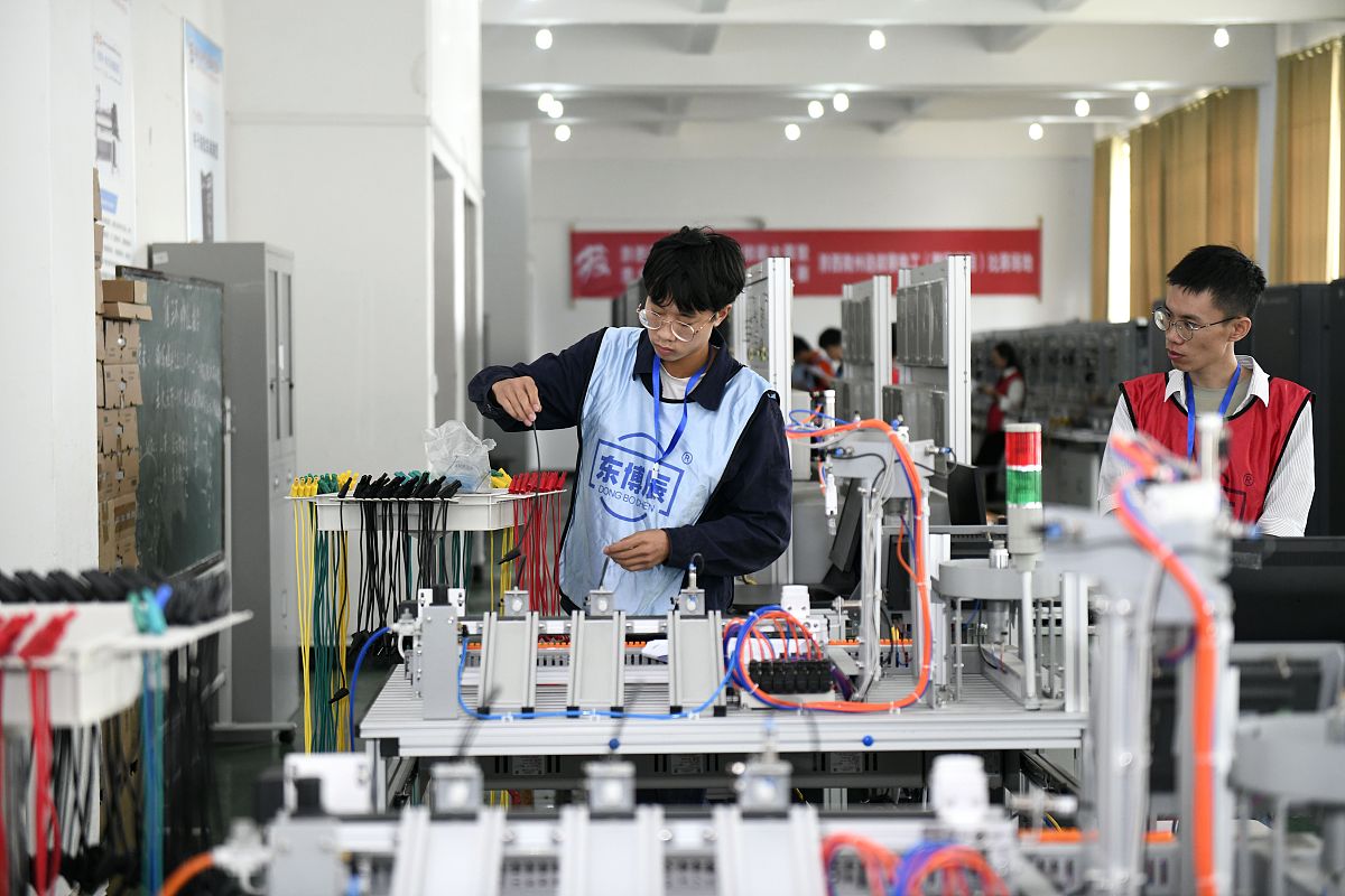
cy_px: 448
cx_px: 672
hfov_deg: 28.8
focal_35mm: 70
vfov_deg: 19.5
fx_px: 2615
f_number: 2.8
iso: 1600
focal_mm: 70
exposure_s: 1/200
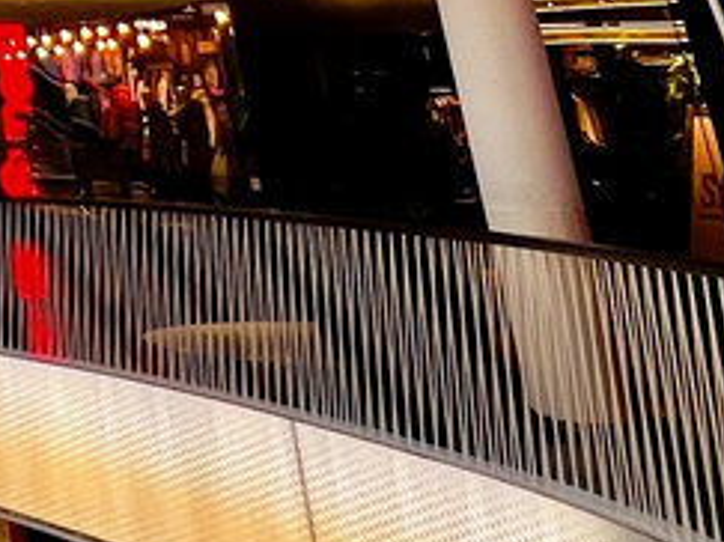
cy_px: -524
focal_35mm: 77
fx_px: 1610
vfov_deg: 15.5
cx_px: -694
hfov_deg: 18.1
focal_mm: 1.57
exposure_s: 1/125
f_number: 1.8
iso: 64
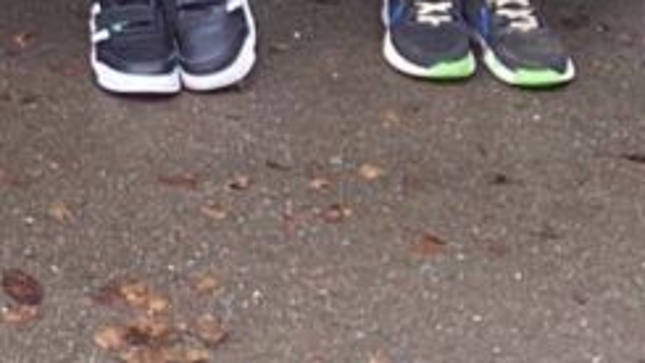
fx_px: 3216
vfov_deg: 5.9
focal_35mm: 188
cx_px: -520
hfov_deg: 10.7
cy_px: -808
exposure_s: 1/100
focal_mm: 3.3
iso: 40
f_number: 2.4
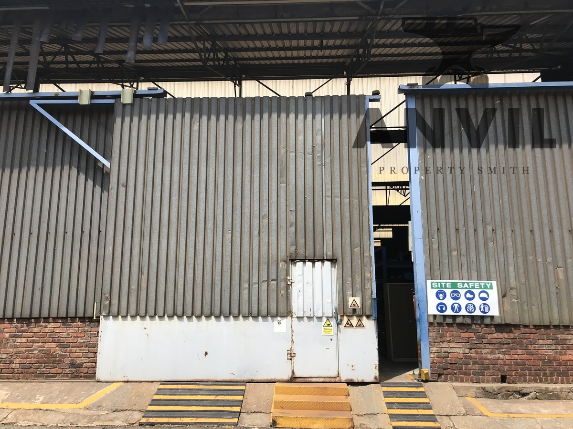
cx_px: 286
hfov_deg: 63.4
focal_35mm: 28
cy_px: 214
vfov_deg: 49.7
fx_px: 463
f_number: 1.8
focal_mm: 3.99
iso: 20
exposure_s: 1/1520
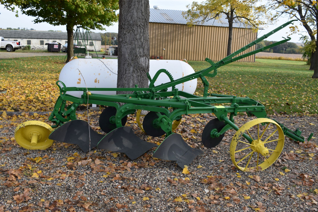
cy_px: 106
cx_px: 159
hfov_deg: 53.1
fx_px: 318
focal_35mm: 36
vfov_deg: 36.9
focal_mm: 24
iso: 250
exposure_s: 1/250
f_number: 8
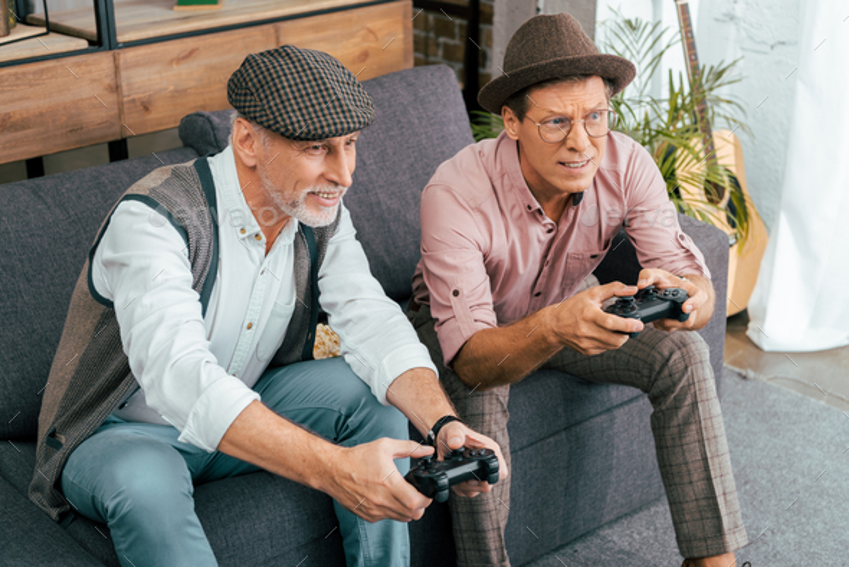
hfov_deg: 35.6
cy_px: 284
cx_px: 424
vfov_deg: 24.2
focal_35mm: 56
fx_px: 1321
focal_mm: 56
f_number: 4
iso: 125
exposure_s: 1/200
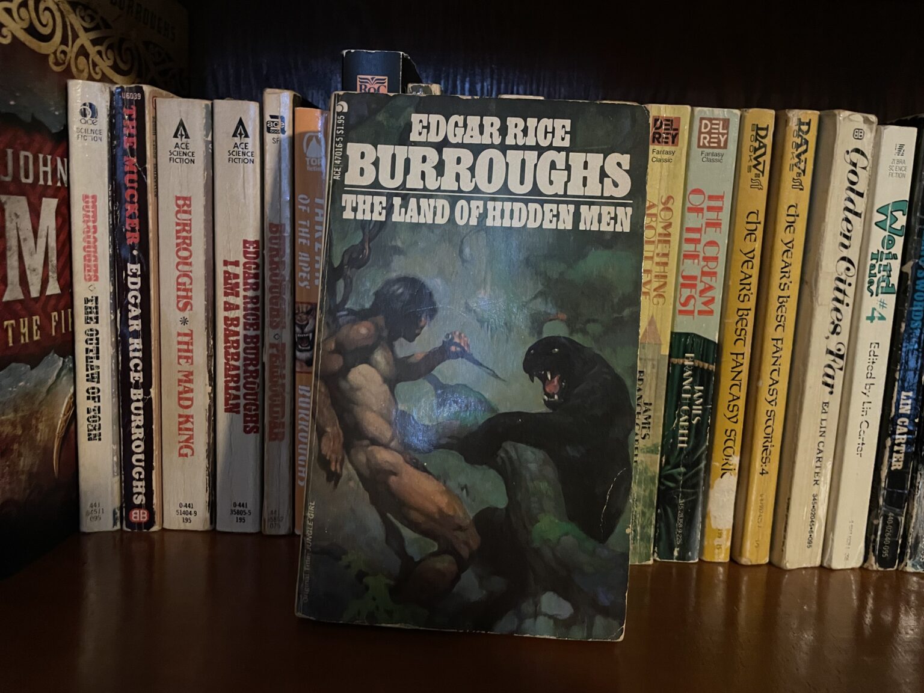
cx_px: 462
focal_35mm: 26
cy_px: 346
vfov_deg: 53.1
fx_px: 694
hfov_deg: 67.3
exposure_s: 1/24
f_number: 1.6
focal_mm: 4.2
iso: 1000
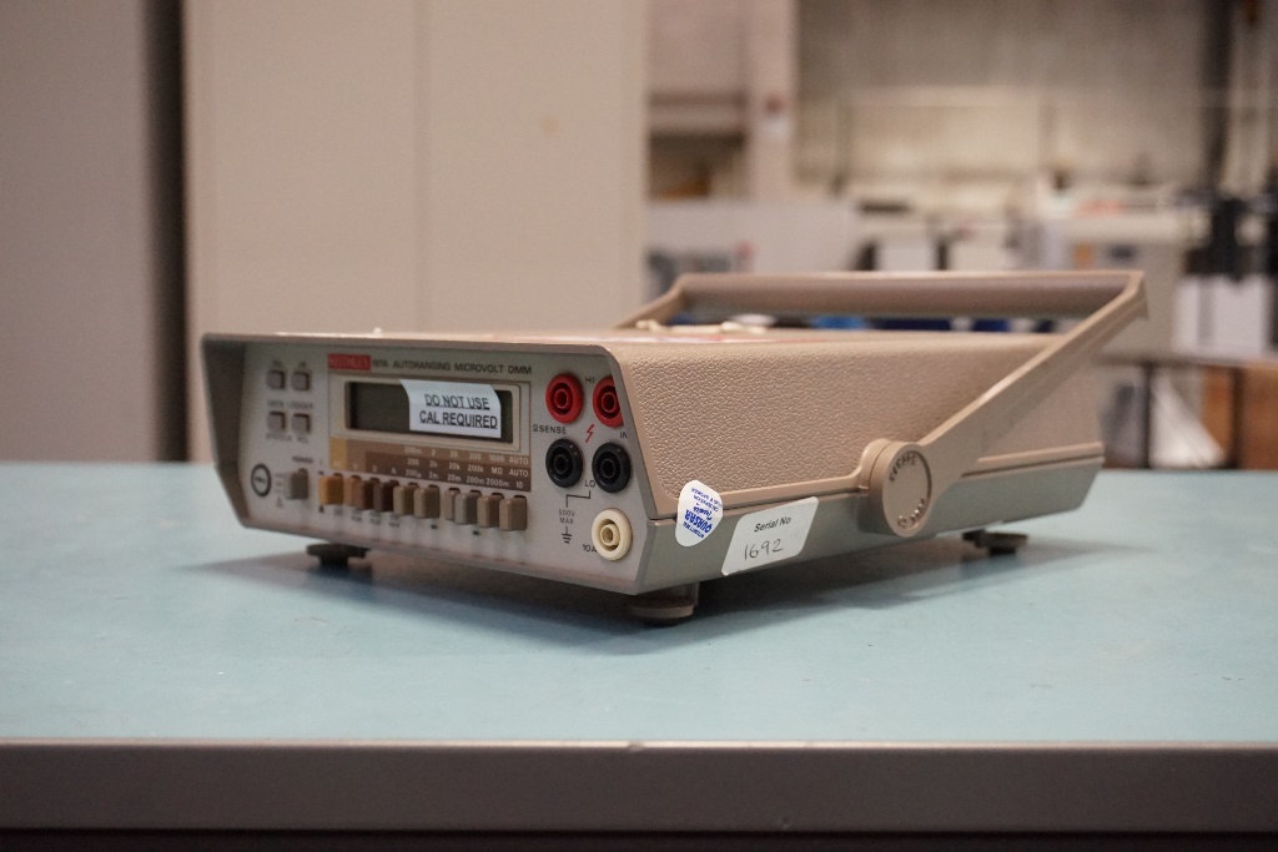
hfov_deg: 45.0
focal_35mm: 44
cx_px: 639
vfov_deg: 30.9
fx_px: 1544
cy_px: 426
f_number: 4.5
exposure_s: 1/160
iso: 3200
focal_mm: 29
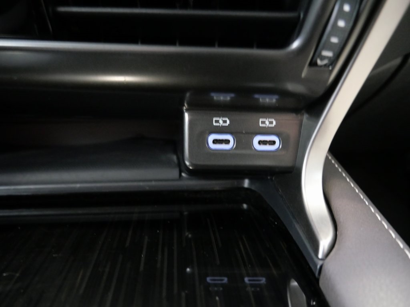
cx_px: 205
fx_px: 284
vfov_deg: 56.8
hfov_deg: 71.6
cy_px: 154
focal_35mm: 24
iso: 3200
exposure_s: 1/6
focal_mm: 12
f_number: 3.5
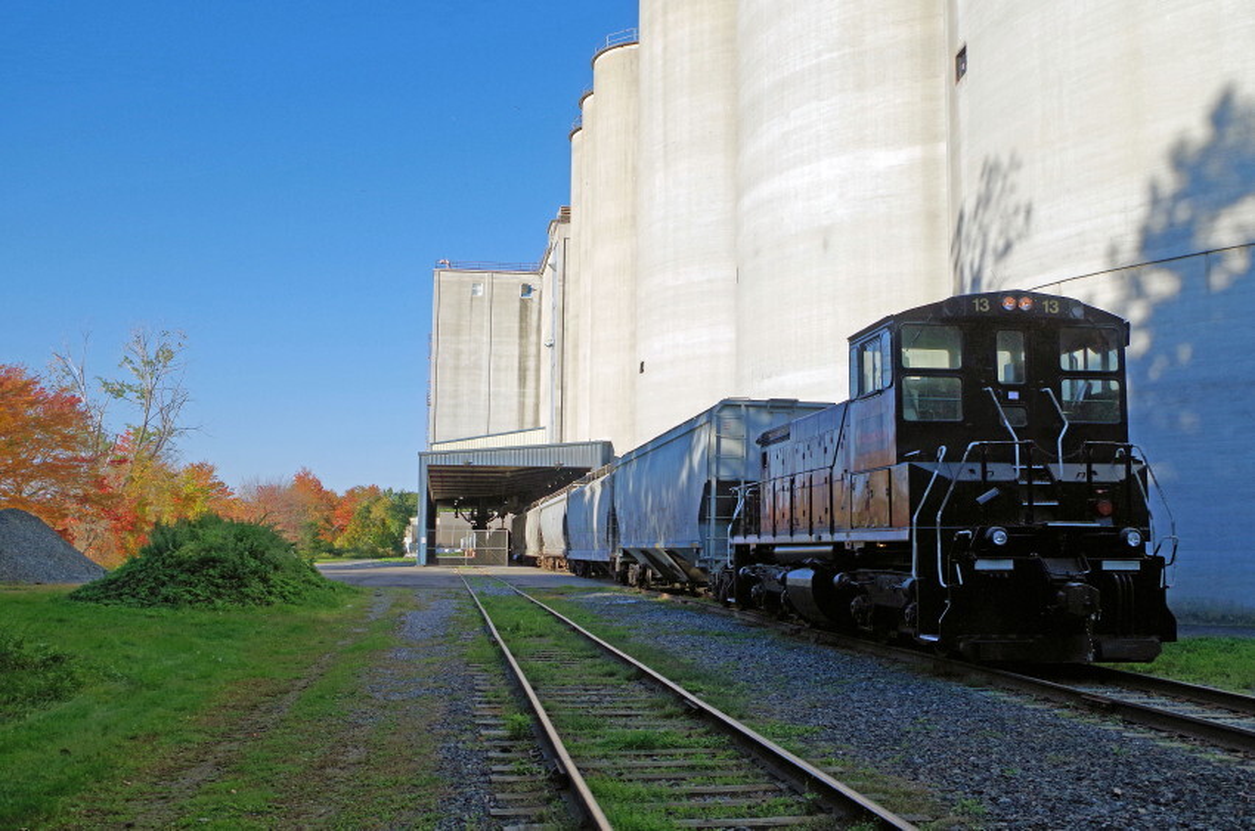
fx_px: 1252
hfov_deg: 53.2
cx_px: 628
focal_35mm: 36
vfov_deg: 36.7
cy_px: 416
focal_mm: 24.38
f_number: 5.6
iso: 200
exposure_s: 1/1000
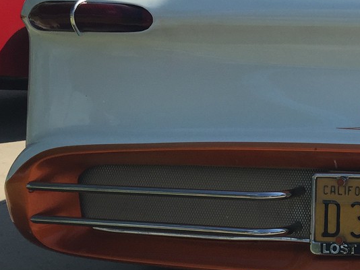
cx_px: 450
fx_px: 791
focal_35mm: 76
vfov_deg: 19.4
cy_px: 136
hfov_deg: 23.2
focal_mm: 4.15
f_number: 2.2
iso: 32
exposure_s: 1/1582
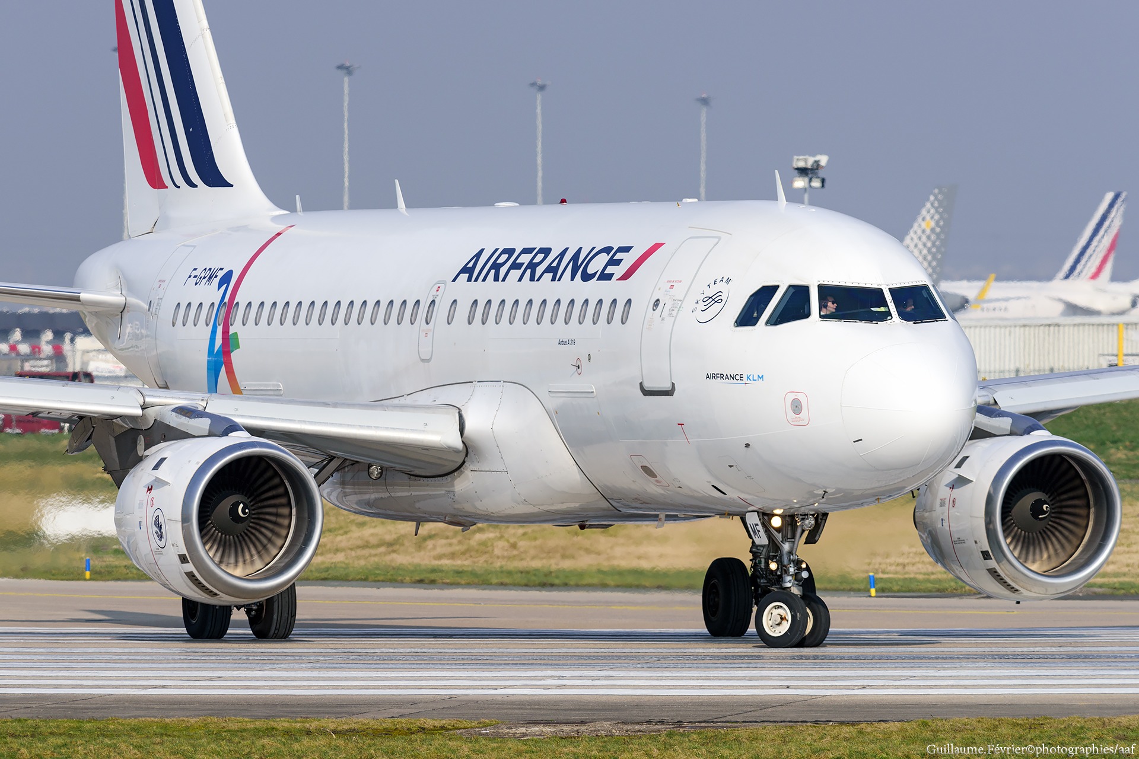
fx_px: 13287
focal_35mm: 420
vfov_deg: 3.3
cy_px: 380
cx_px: 570
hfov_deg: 4.9
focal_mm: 420
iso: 200
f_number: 7.1
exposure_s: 1/1250
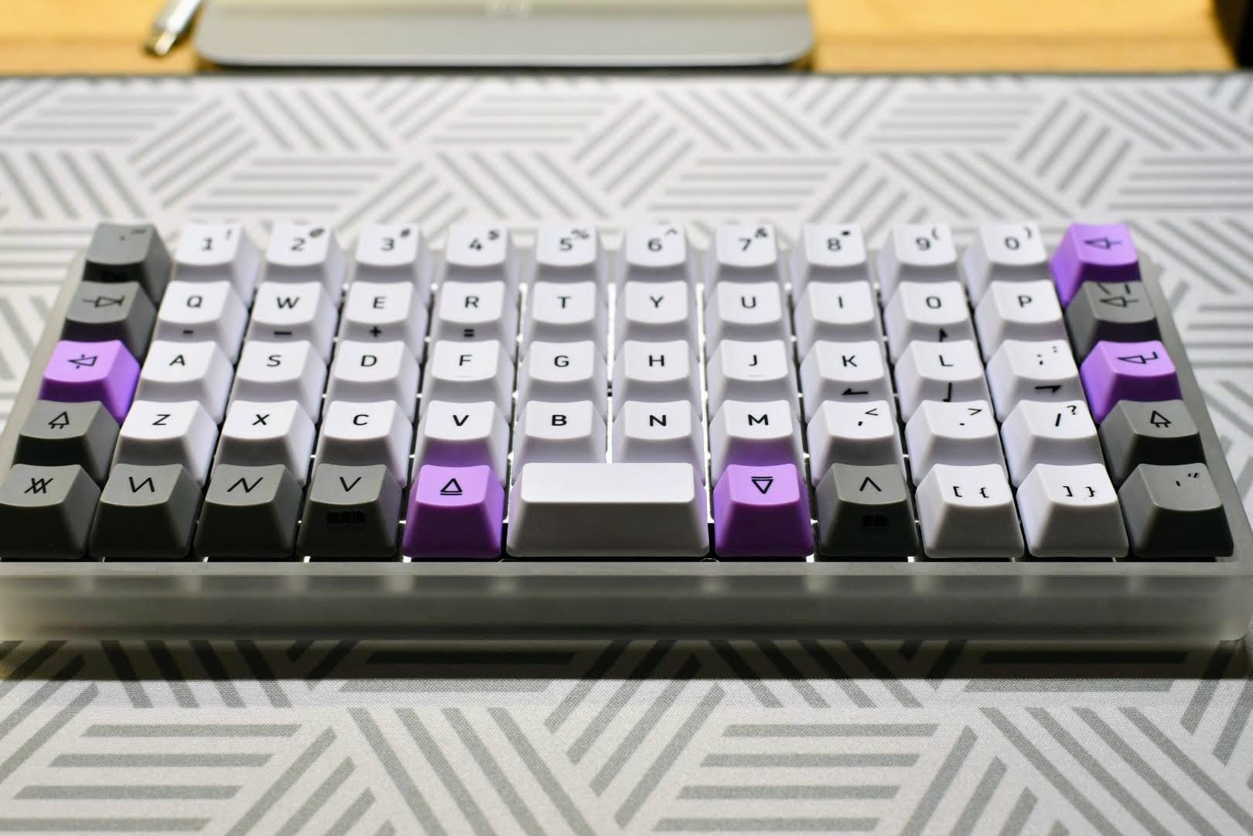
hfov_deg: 38.2
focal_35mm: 52
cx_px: 626
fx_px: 1810
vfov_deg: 26.0
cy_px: 418
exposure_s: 1/50
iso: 200
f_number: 5
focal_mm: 35
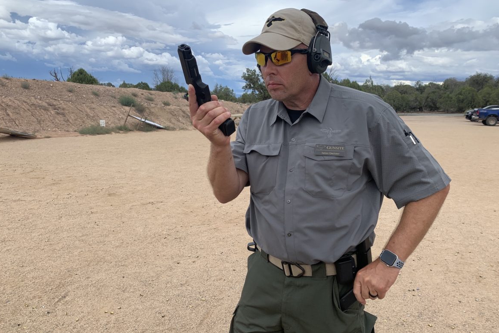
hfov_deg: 65.5
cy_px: 173
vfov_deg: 46.4
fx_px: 388
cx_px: 255
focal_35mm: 28
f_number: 1.8
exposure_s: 1/1689
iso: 25
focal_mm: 4.25
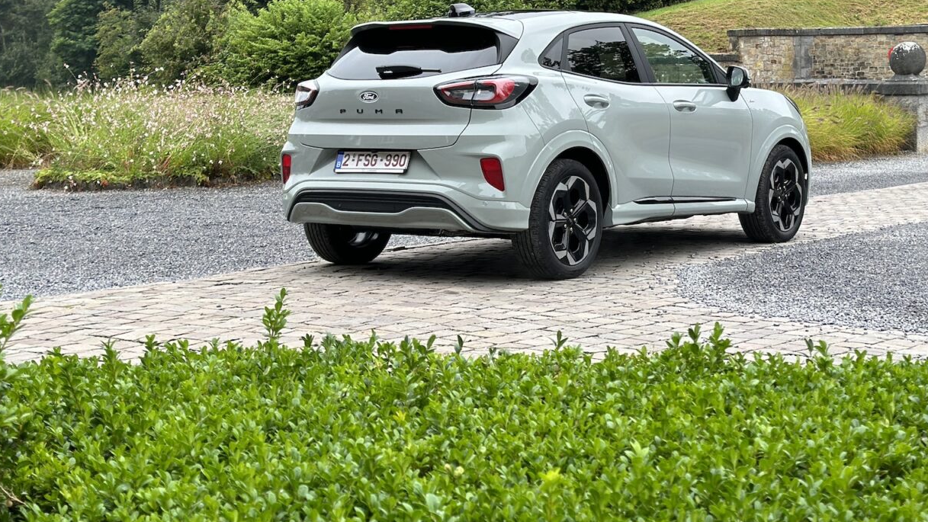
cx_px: 478
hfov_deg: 31.9
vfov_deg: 18.2
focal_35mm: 66
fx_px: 1624
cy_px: 188
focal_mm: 6.86
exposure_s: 1/546
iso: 80
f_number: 1.78
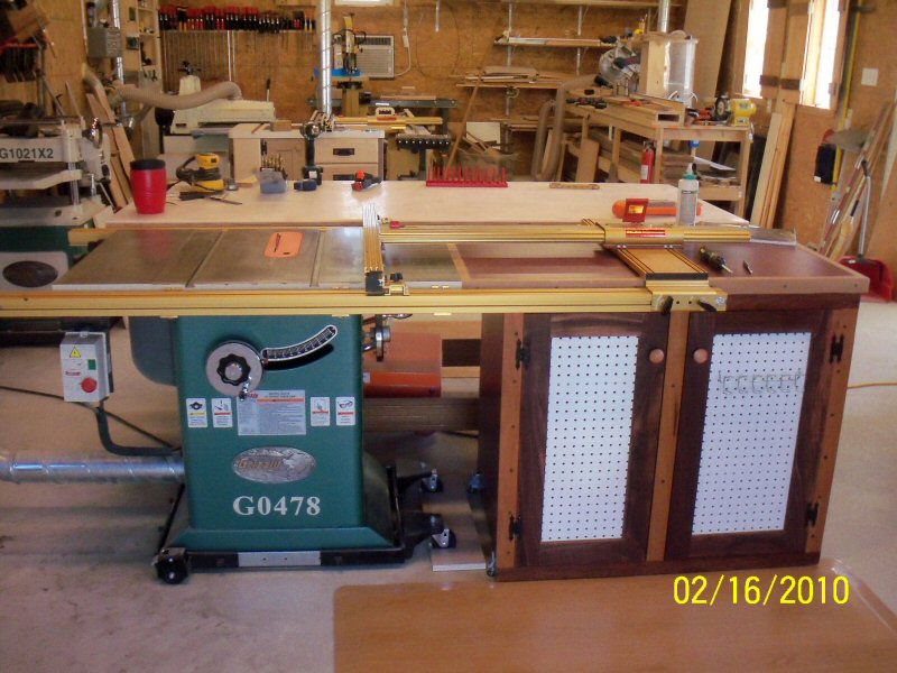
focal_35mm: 38
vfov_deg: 37.7
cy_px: 336
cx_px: 448
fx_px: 985
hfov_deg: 49.0
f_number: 3.5
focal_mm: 6.3
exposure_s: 1/80
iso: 500
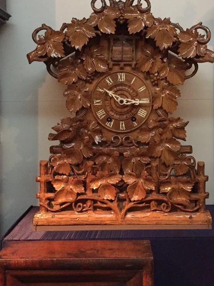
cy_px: 112
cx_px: 124
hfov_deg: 30.2
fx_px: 396
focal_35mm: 48
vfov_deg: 39.5
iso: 400
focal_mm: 4.15
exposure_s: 1/15
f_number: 2.2
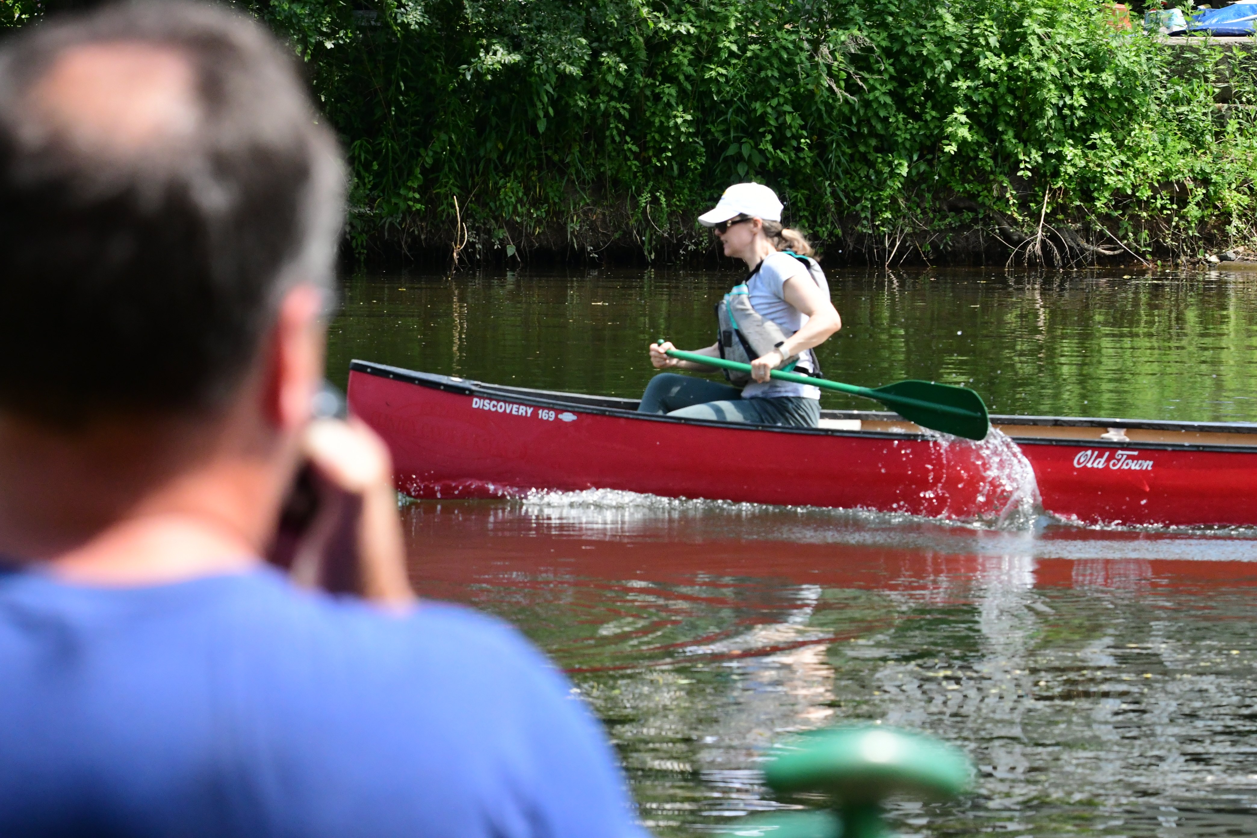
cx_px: 628
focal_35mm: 240
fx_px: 8379
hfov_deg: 8.6
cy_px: 419
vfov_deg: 5.7
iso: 2500
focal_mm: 160
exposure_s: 1/1250
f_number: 11
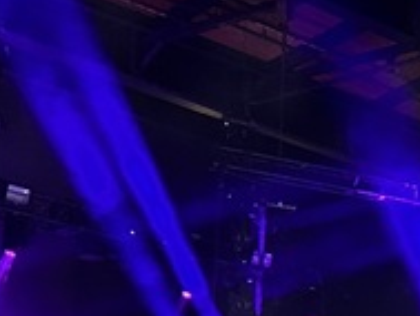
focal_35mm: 152
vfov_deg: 9.5
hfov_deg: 11.9
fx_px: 1845
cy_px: 447
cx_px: 778
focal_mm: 6.86
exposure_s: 1/60
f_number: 1.78
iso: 640
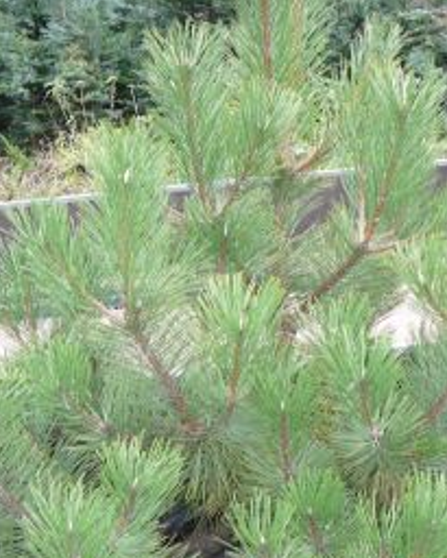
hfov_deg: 26.6
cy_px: 356
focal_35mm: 57
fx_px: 942
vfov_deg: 32.8
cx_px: 275
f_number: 2.8
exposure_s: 1/13
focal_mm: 5.2
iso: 100
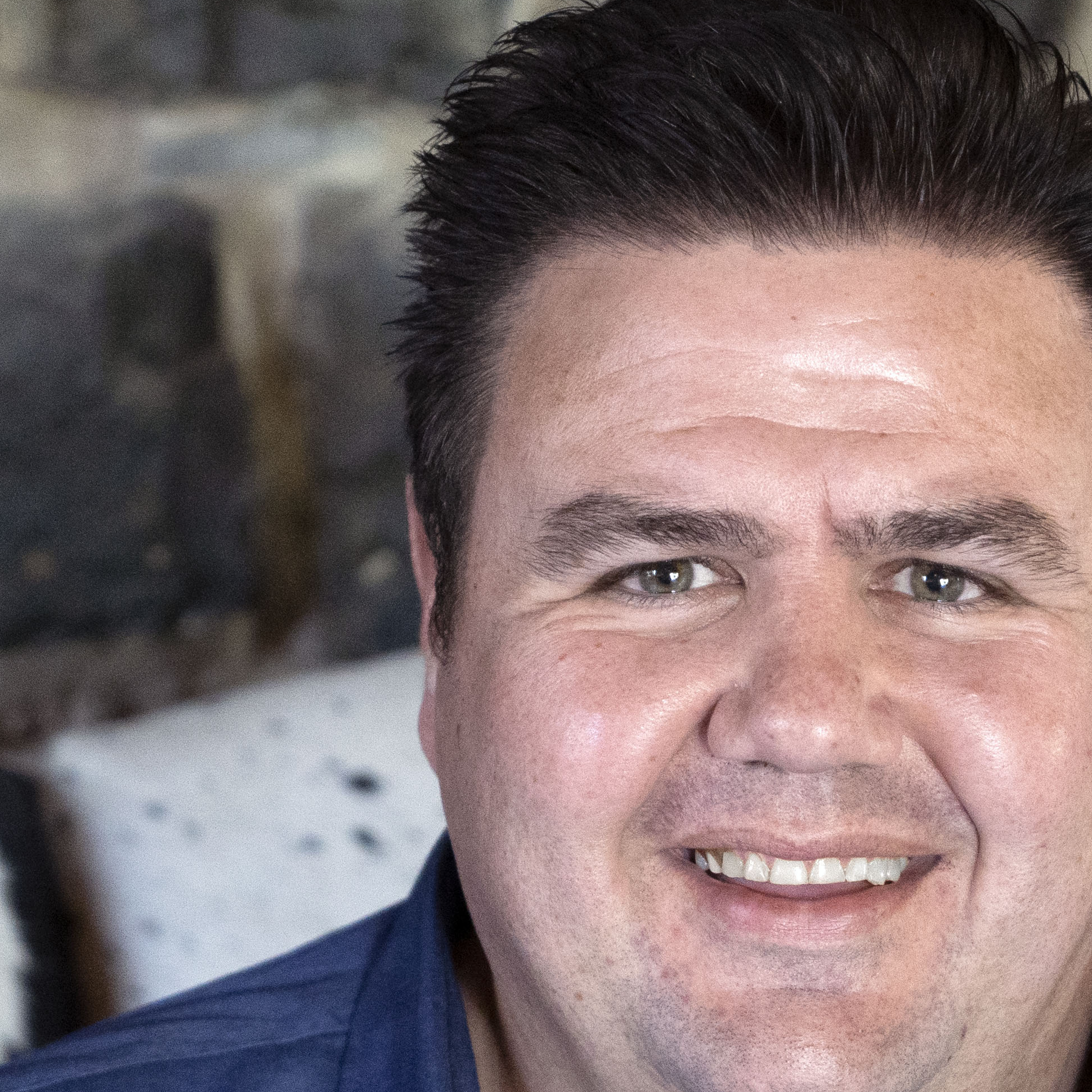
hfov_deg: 10.7
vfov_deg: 10.7
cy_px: 798
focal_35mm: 163
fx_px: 5818
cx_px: 796
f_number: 4
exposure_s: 1/160
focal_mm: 62
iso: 5000
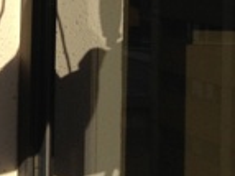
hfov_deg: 12.1
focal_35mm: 148
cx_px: -212
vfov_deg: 9.7
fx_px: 1004
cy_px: -81
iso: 50
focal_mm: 4.13
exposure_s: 1/1748
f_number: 2.4
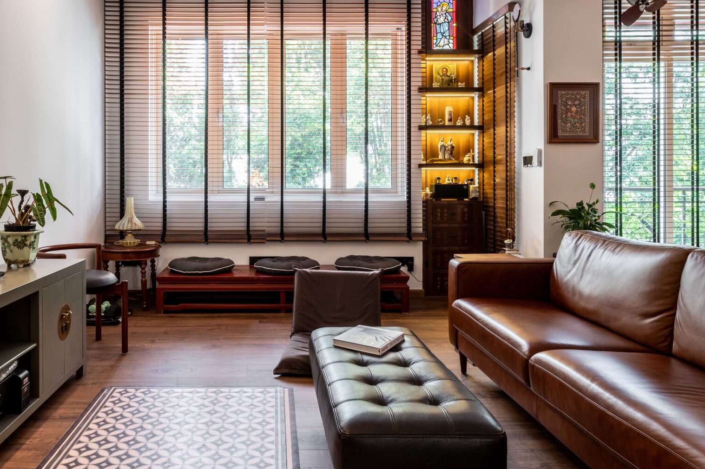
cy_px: 197
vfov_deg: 46.4
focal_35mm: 28
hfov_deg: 65.0
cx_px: 270
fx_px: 545
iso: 100
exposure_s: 1/2
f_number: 11
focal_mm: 16.5
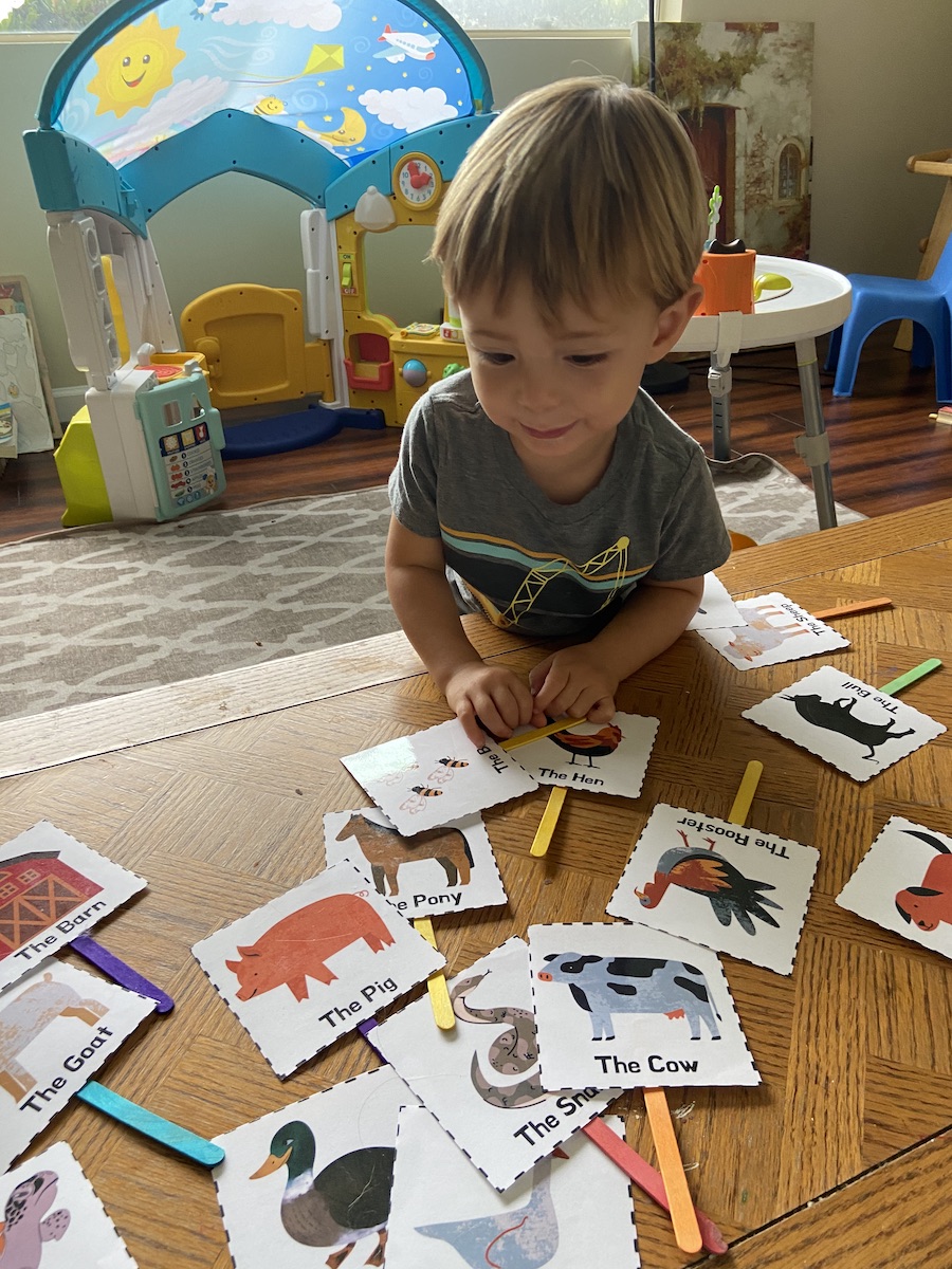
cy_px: 634
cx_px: 476
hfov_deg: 53.1
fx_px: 953
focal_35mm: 26
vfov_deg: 67.3
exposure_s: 1/68
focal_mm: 4.25
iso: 125
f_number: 1.8
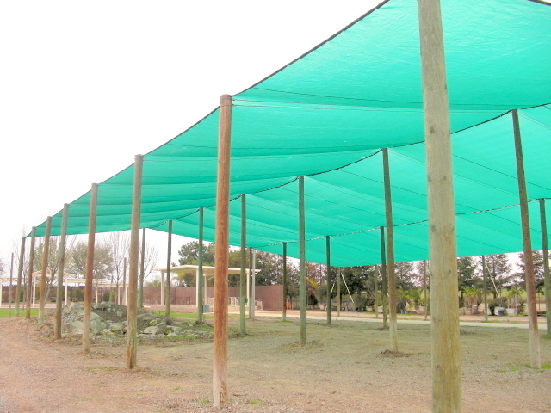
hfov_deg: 51.4
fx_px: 573
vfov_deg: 39.7
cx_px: 276
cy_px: 206
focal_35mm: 36
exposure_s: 1/320
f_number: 2.8
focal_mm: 6.3
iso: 50
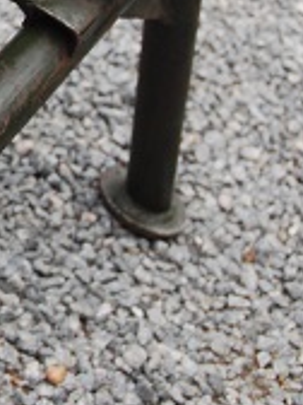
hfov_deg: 10.7
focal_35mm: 124
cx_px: -346
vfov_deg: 15.4
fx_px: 1447
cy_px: -66
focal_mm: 24
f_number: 5.6
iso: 200
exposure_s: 1/125
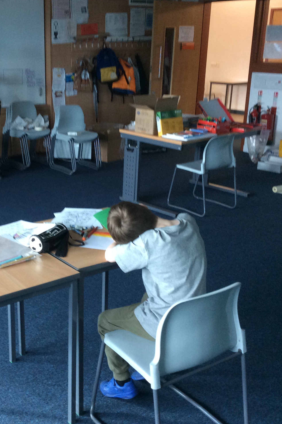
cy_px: 212
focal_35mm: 45
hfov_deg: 29.3
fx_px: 529
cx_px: 66
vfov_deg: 43.6
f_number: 2.4
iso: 80
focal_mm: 3.3
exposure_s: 1/25
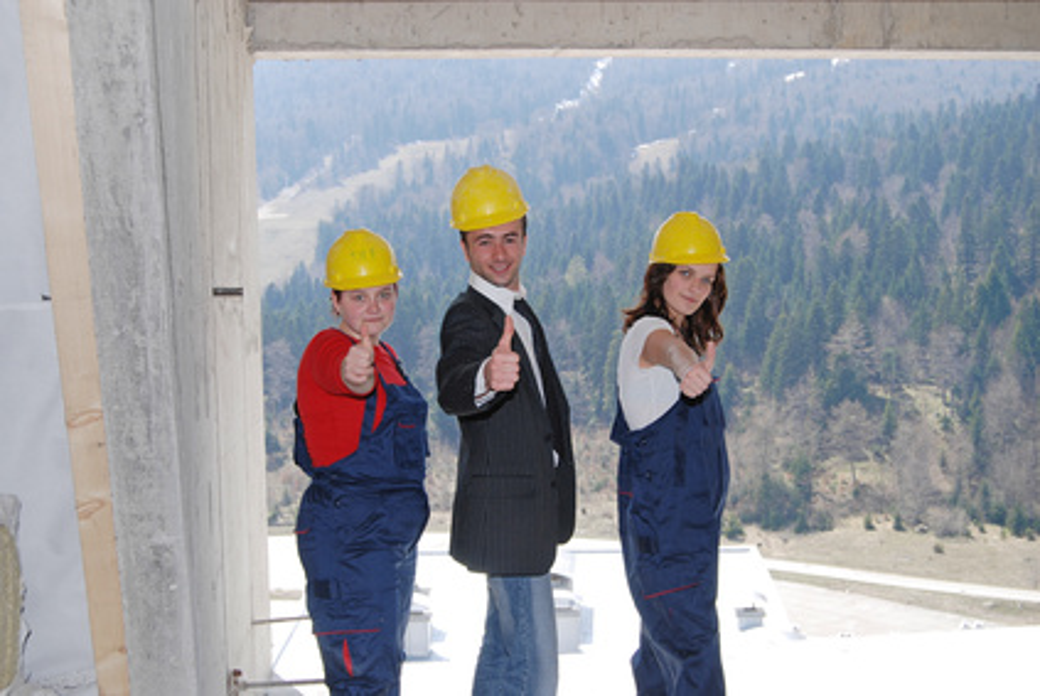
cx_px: 520
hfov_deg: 43.6
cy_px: 348
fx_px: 1301
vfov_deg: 29.9
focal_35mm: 45
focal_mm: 30
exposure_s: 1/160
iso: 100
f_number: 6.3
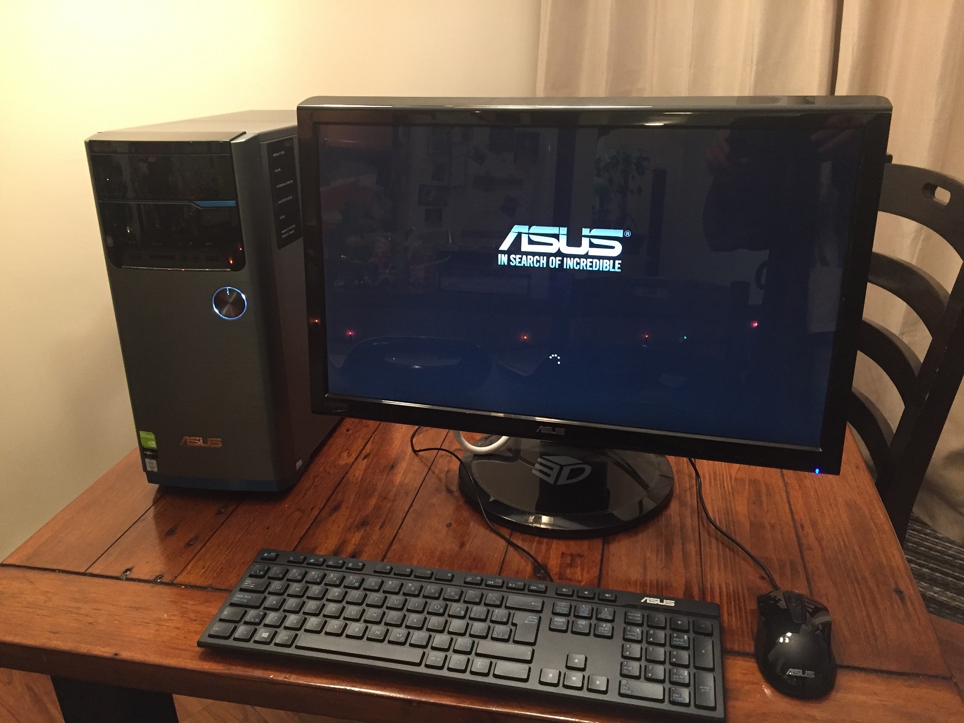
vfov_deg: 48.2
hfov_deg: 61.7
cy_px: 362
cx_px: 482
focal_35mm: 29
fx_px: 808
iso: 200
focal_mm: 4.15
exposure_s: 1/30
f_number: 2.2
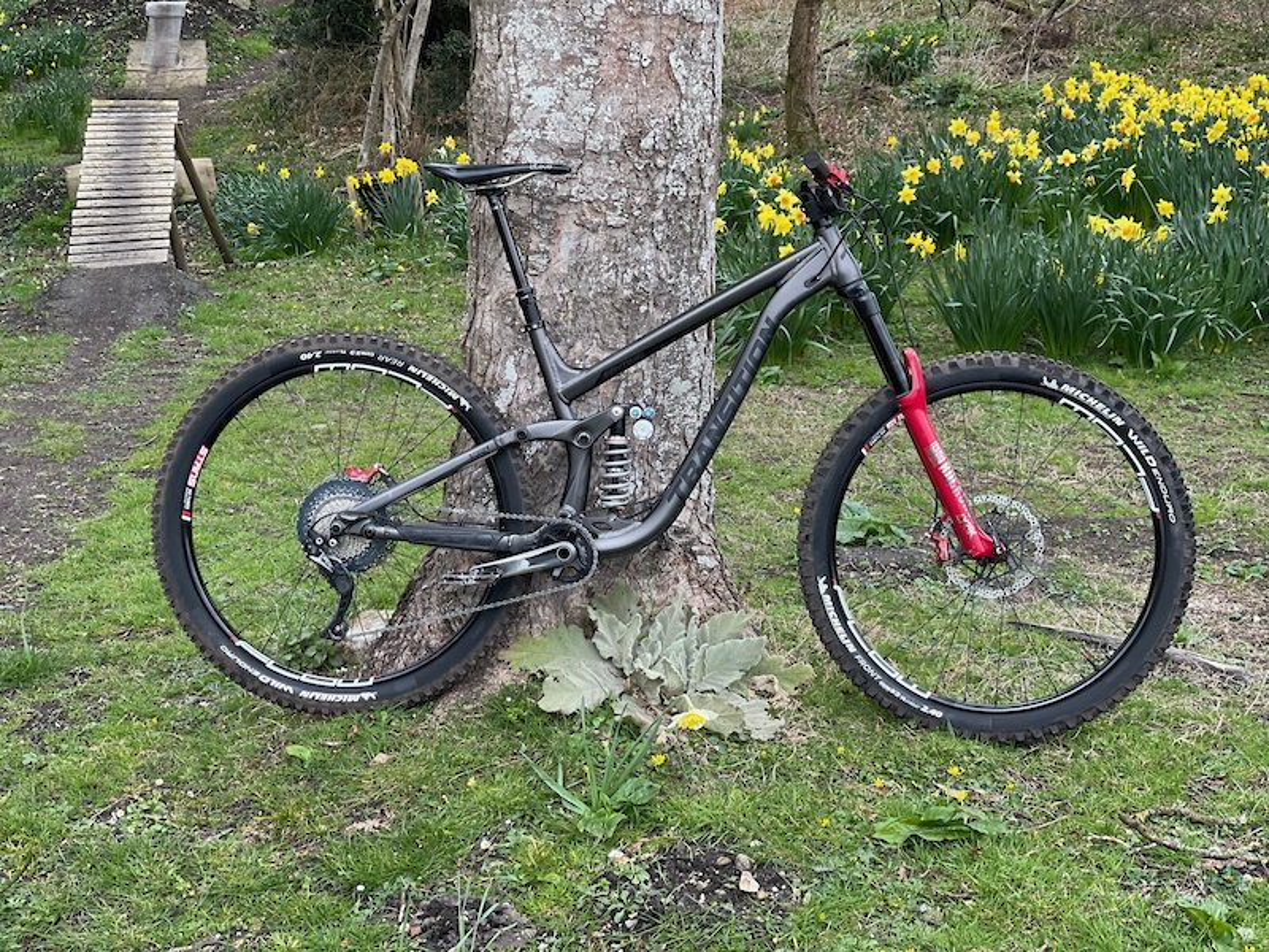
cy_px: 476
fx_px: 2346
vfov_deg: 22.9
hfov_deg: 30.3
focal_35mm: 64
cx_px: 634
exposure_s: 1/121
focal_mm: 7.5
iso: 64
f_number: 2.2
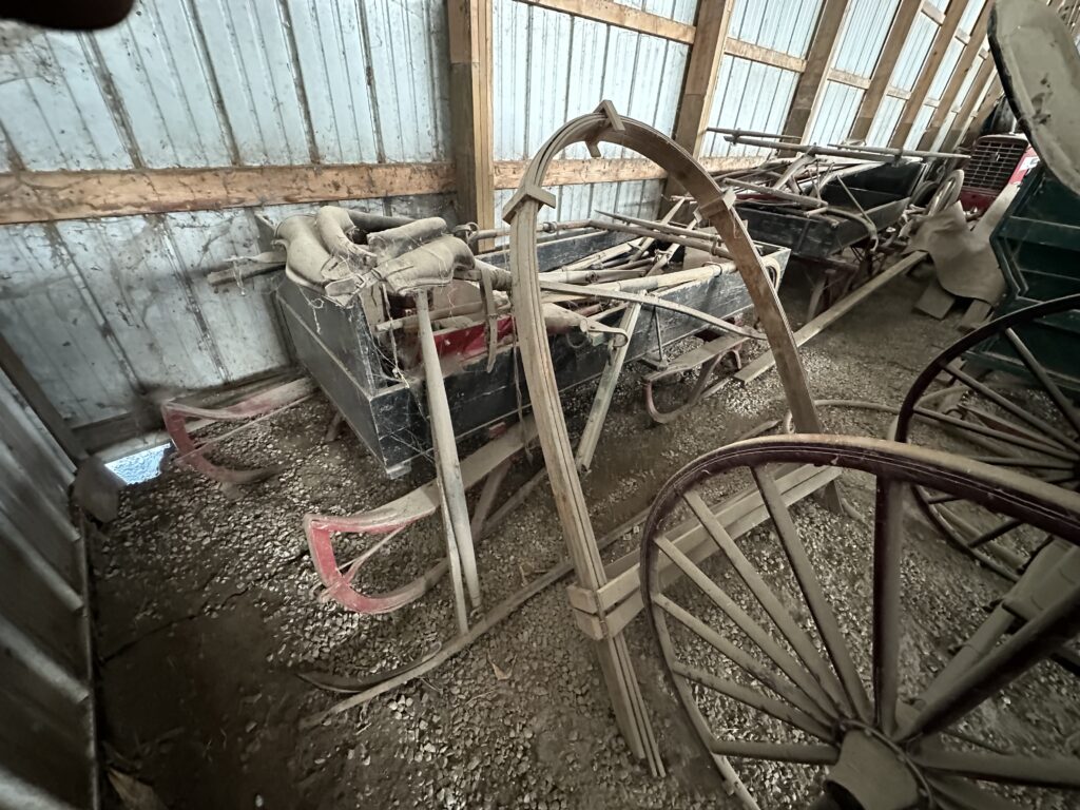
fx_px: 437
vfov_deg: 85.7
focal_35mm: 14
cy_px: 405
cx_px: 540
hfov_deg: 102.1
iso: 1250
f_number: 2.2
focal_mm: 2.22
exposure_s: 1/41
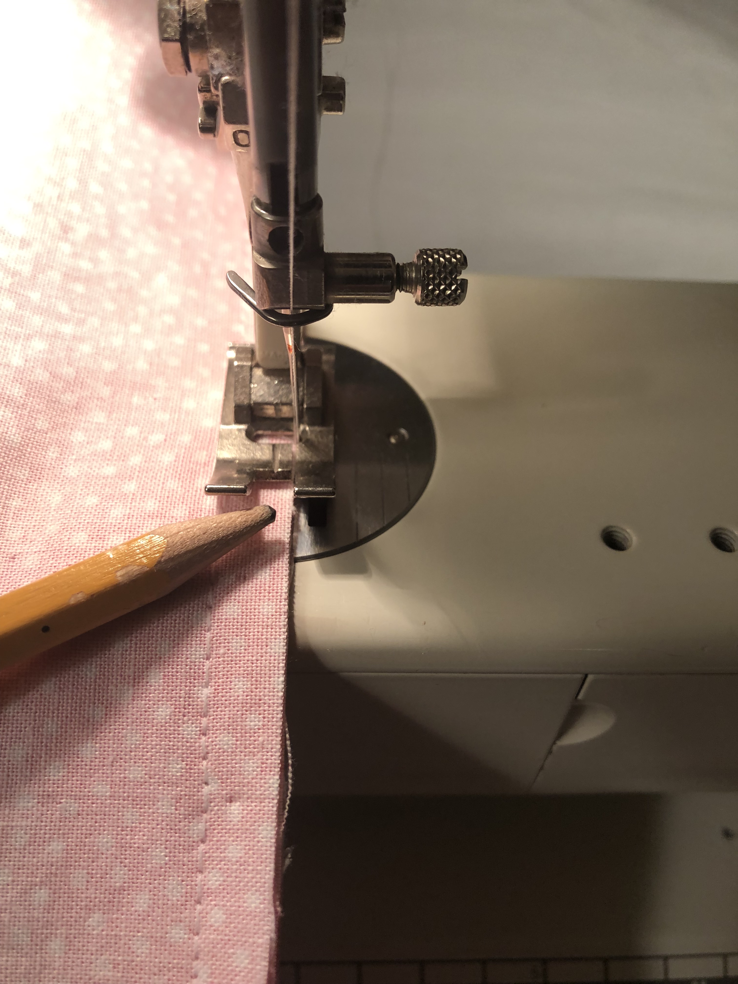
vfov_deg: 63.4
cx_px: 369
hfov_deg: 49.7
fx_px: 796
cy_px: 492
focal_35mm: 28
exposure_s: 1/30
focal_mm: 3.99
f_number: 1.8
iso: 25
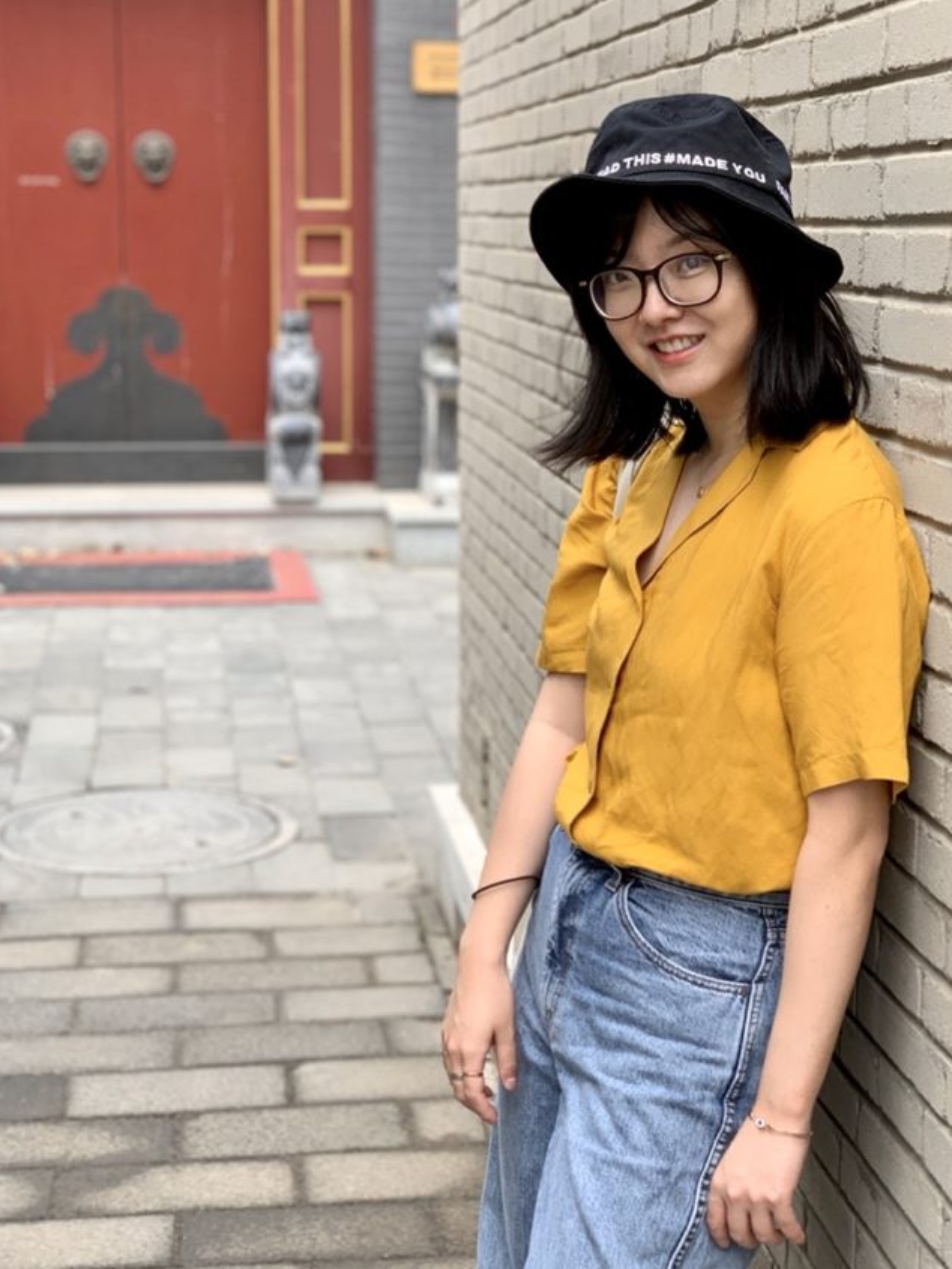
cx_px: 532
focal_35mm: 63
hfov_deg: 23.3
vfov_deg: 30.7
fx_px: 2310
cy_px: 571
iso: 16
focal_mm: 6
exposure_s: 1/205
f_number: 2.4
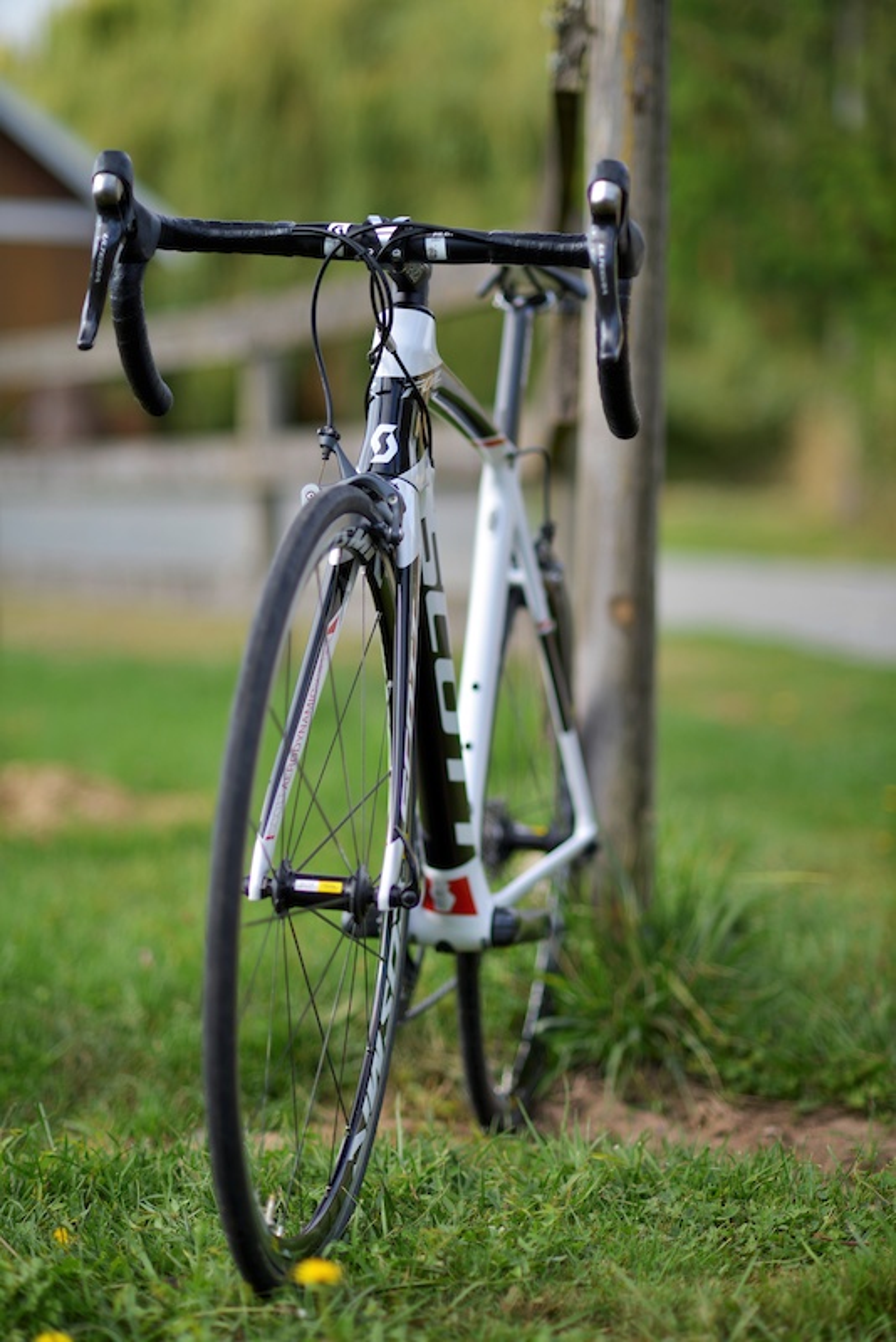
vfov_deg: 23.9
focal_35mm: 85
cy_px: 671
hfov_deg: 16.1
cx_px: 448
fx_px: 3170
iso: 100
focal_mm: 85
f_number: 1.8
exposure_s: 1/800
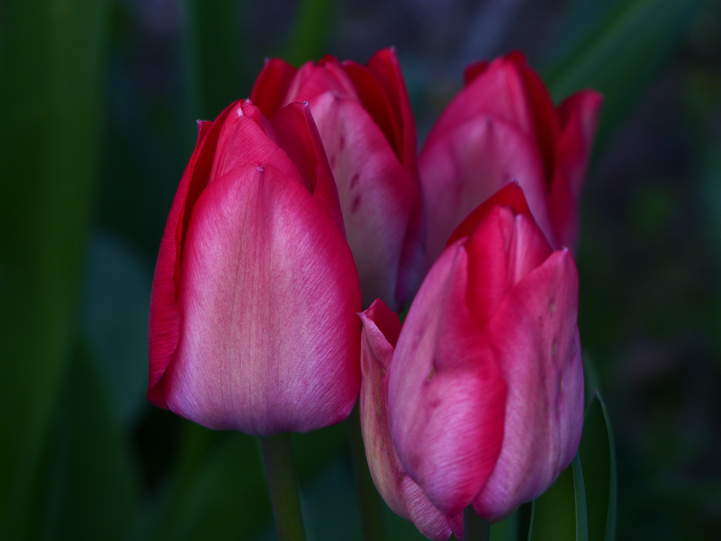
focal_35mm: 600
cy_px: 270
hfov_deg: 3.3
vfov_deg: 2.5
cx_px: 360
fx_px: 12497
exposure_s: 1/400
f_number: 4
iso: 100
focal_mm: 108
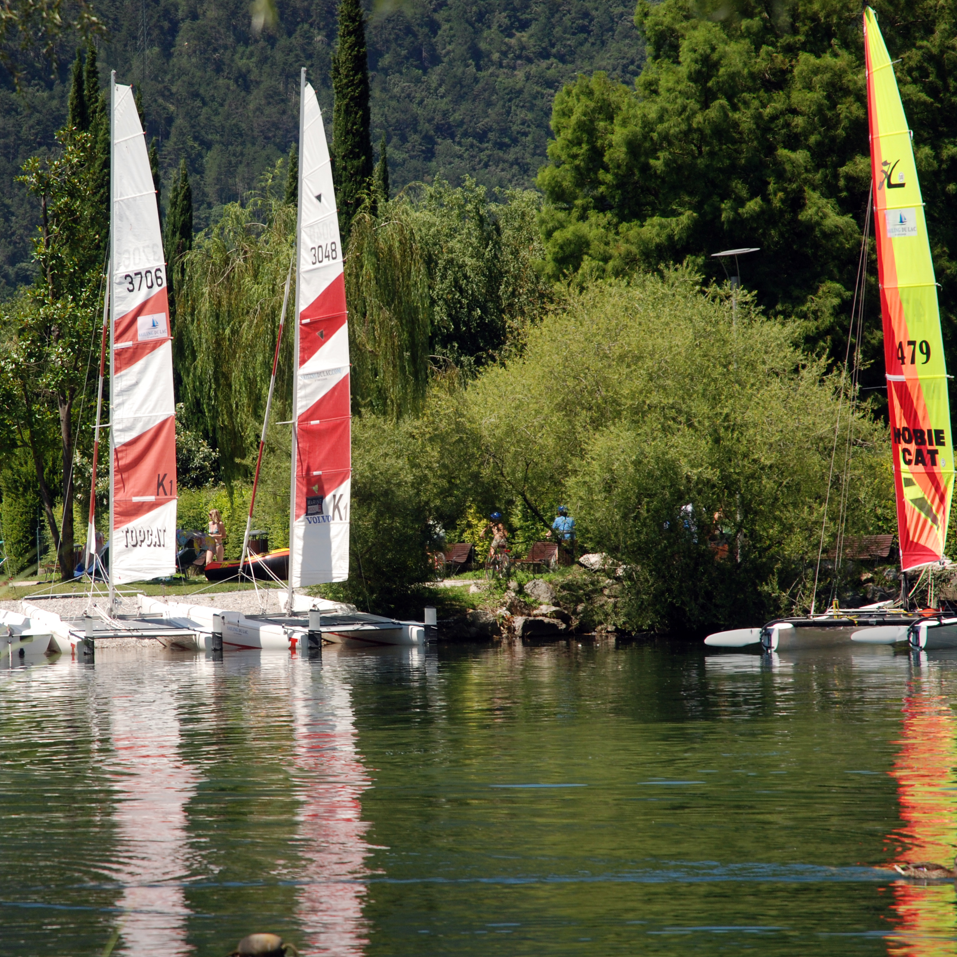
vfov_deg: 10.7
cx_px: 331
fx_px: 5087
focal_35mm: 163
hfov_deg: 10.7
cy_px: 477
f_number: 5.6
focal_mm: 85
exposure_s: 1/500
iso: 180
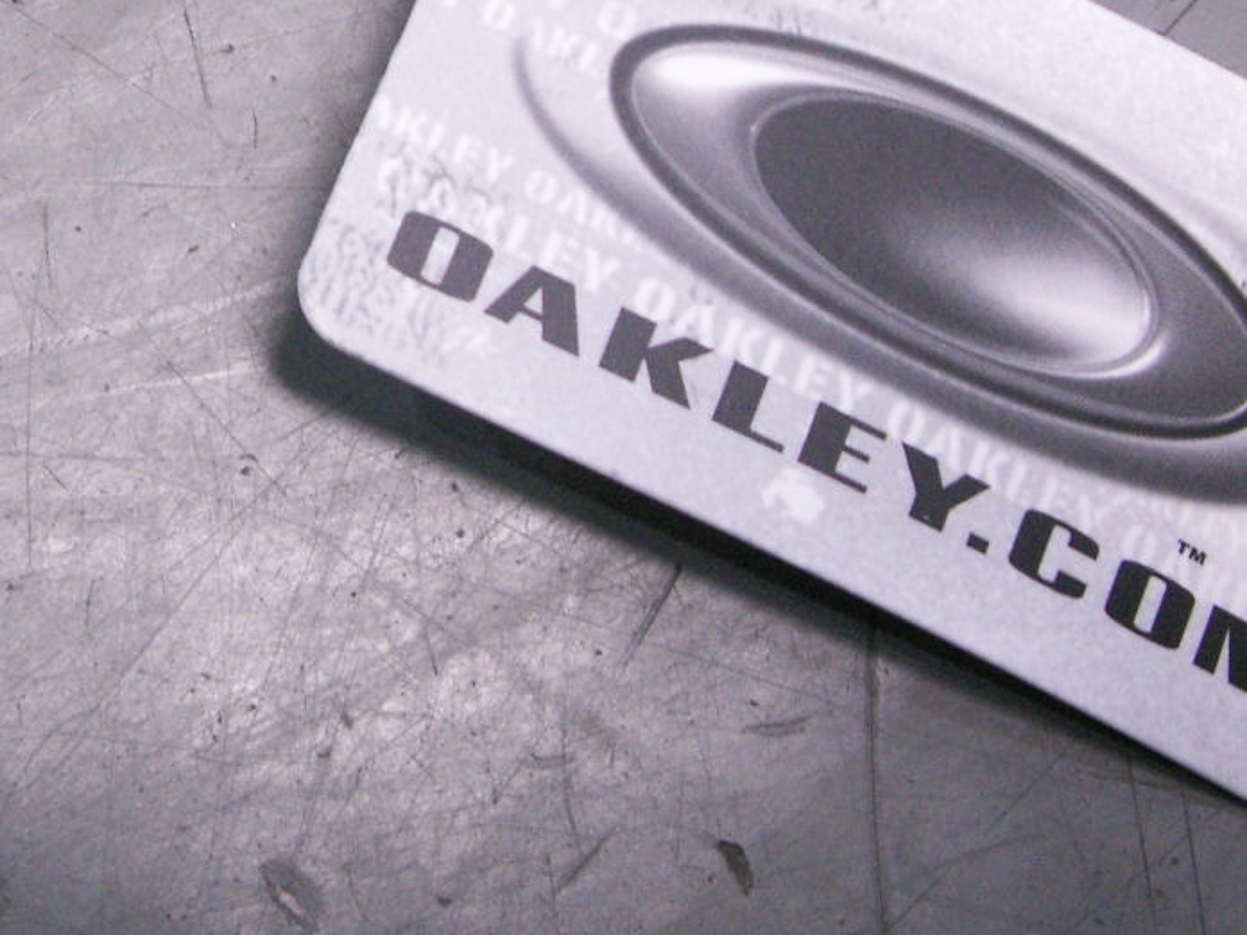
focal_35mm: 85
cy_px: 64
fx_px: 3062
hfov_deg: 22.5
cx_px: 143
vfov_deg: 17.1
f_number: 3.5
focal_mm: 7.7
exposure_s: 1/6
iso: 160
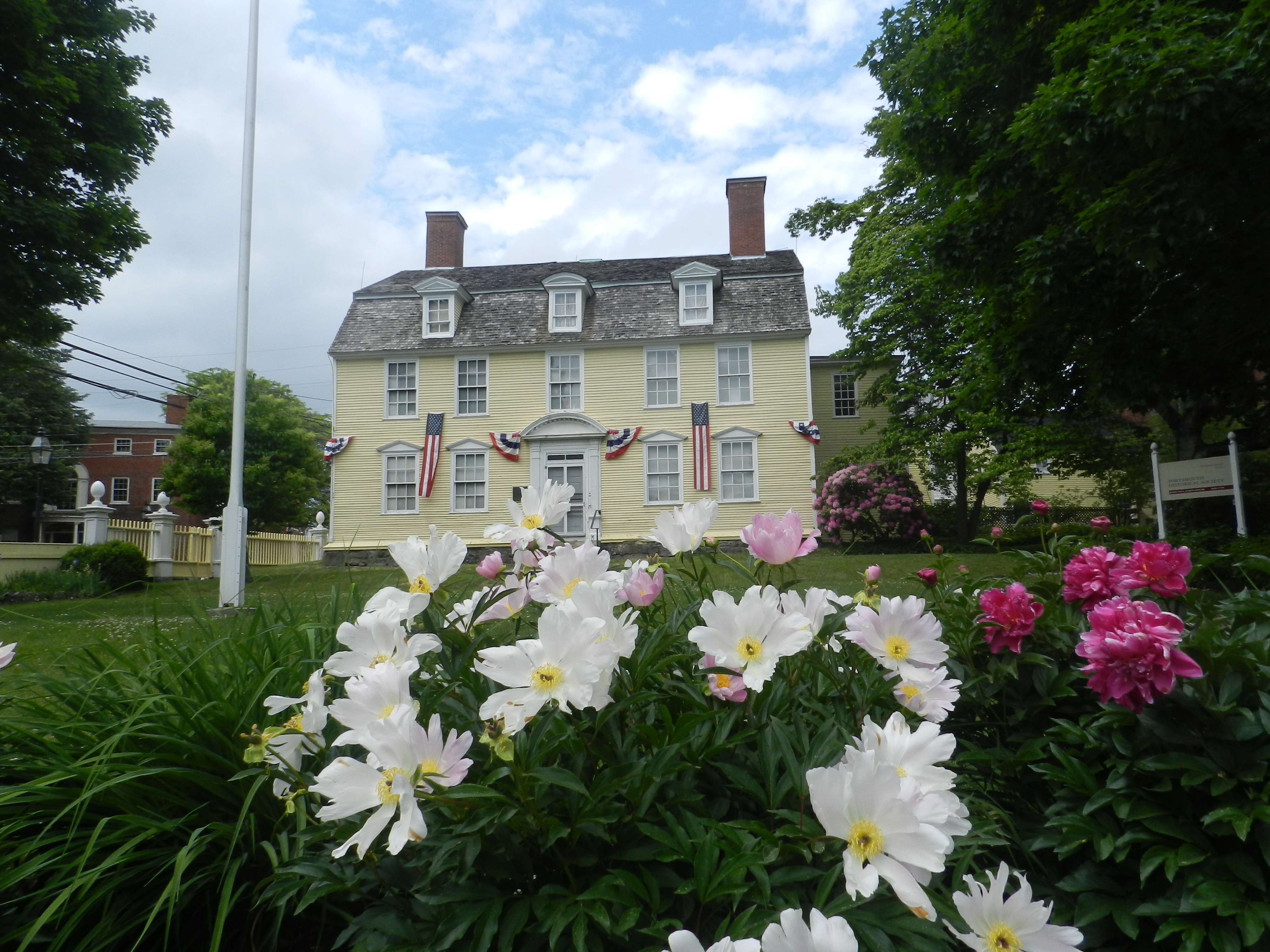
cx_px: 635
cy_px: 476
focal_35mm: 23
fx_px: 844
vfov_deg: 58.9
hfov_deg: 73.9
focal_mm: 4
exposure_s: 1/1000
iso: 160
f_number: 4
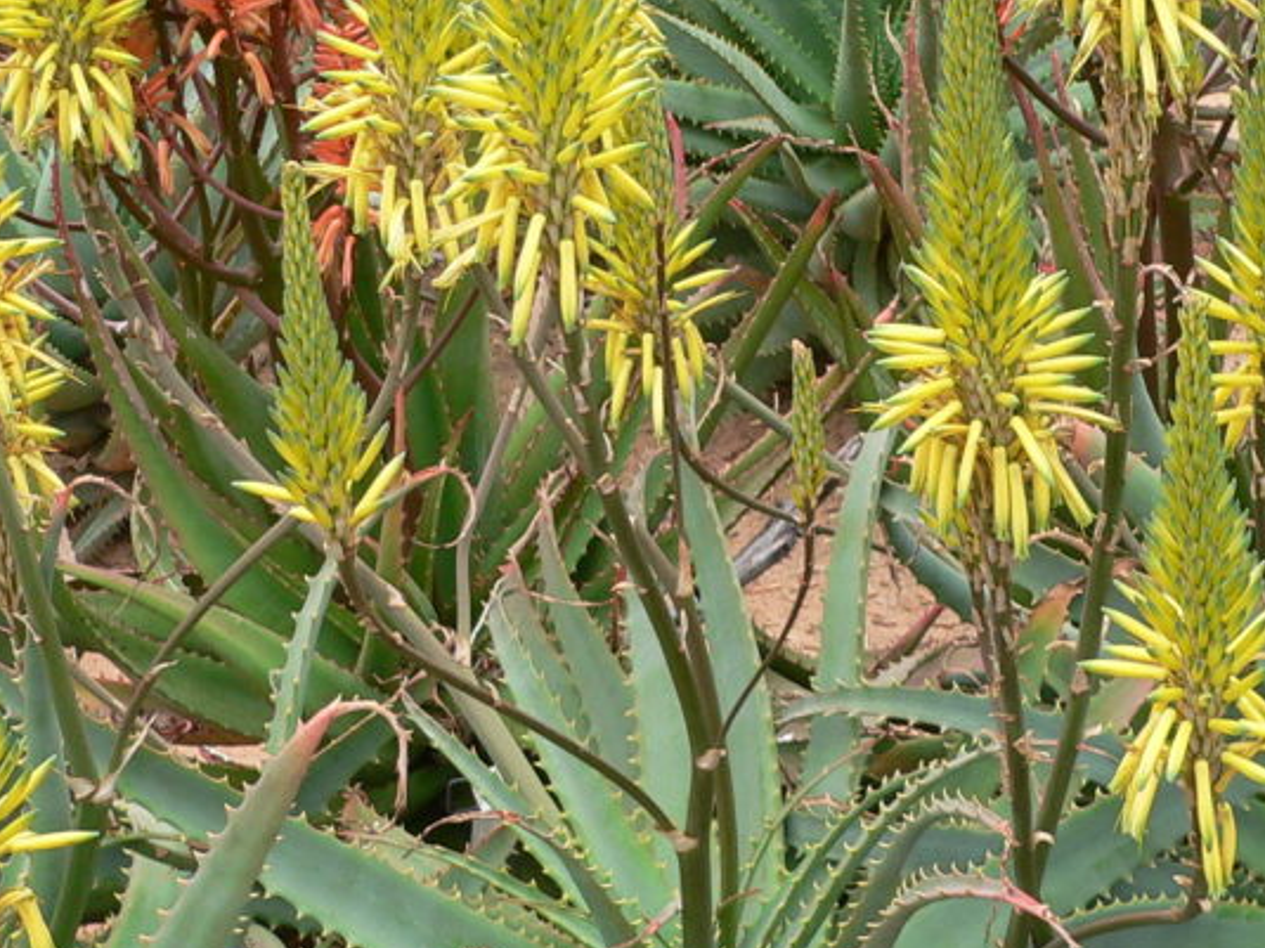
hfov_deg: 17.6
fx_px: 4055
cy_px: 92
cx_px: 981
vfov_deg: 13.2
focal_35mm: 111
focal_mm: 9.7
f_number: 4
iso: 100
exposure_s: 1/160
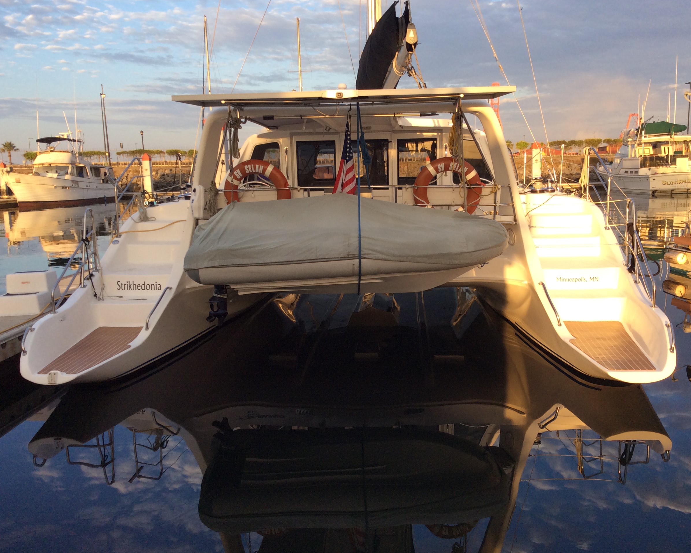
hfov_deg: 51.5
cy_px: 275
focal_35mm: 35
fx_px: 716
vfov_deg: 42.2
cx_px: 375
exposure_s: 1/234
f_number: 2.4
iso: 32
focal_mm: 3.3
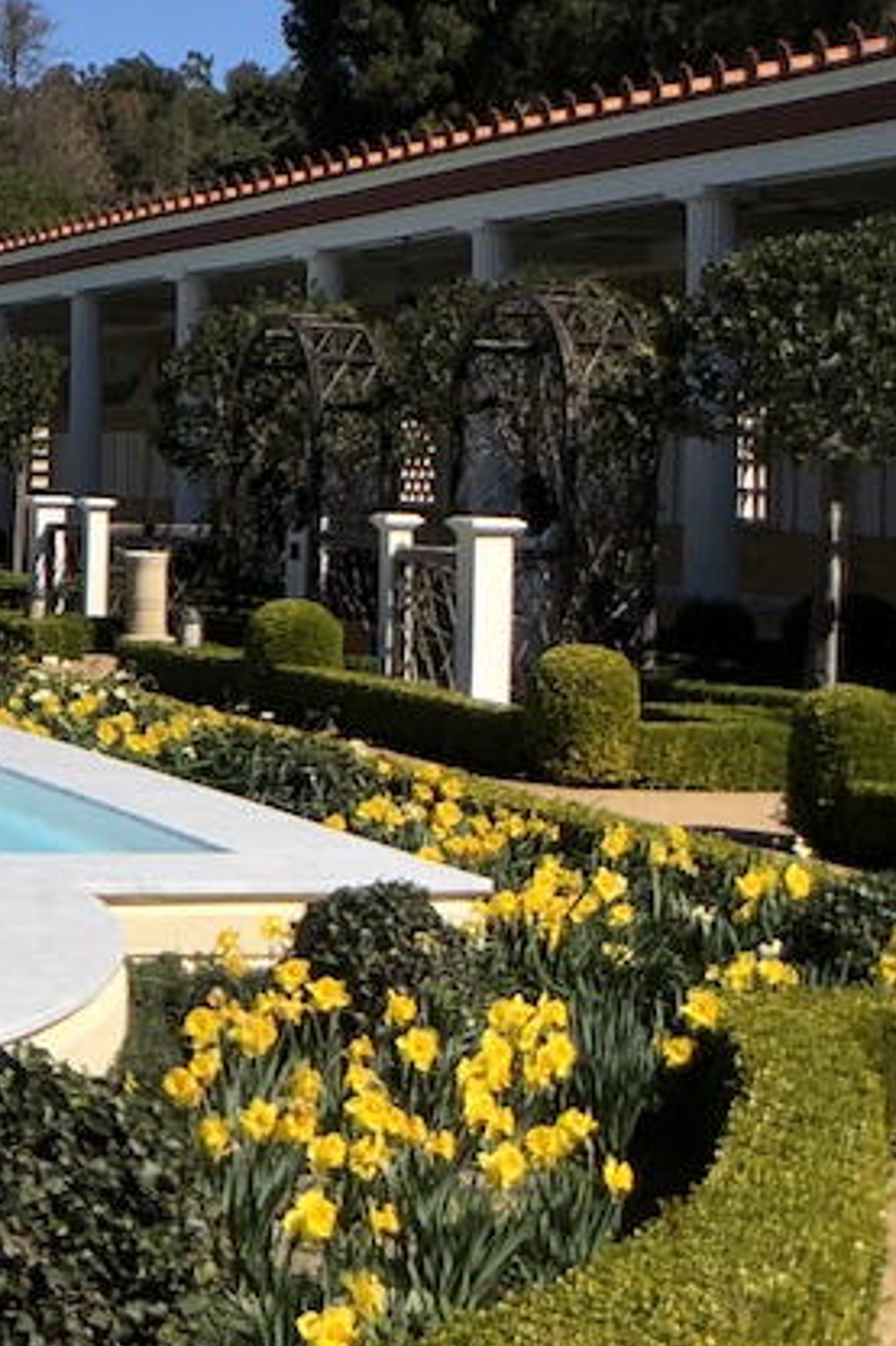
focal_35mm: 84
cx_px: -873
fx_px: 3138
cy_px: 595
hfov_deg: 13.9
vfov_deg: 24.2
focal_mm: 4
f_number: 1.8
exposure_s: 1/3205
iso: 20
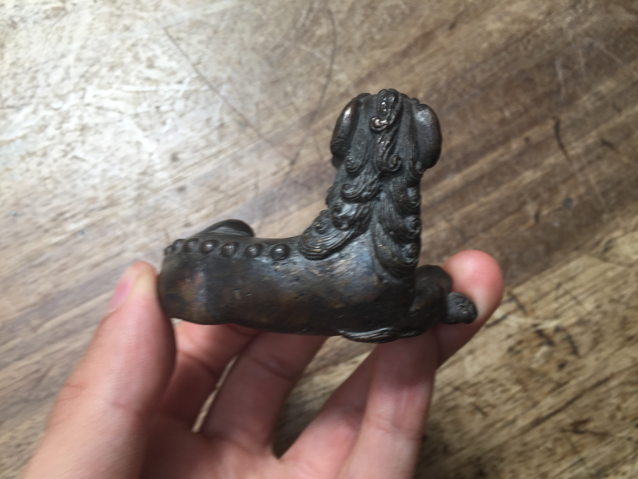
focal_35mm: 29
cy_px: 240
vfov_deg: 48.2
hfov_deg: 61.7
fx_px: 534
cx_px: 319
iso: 32
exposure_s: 1/50
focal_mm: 4.15
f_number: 2.2
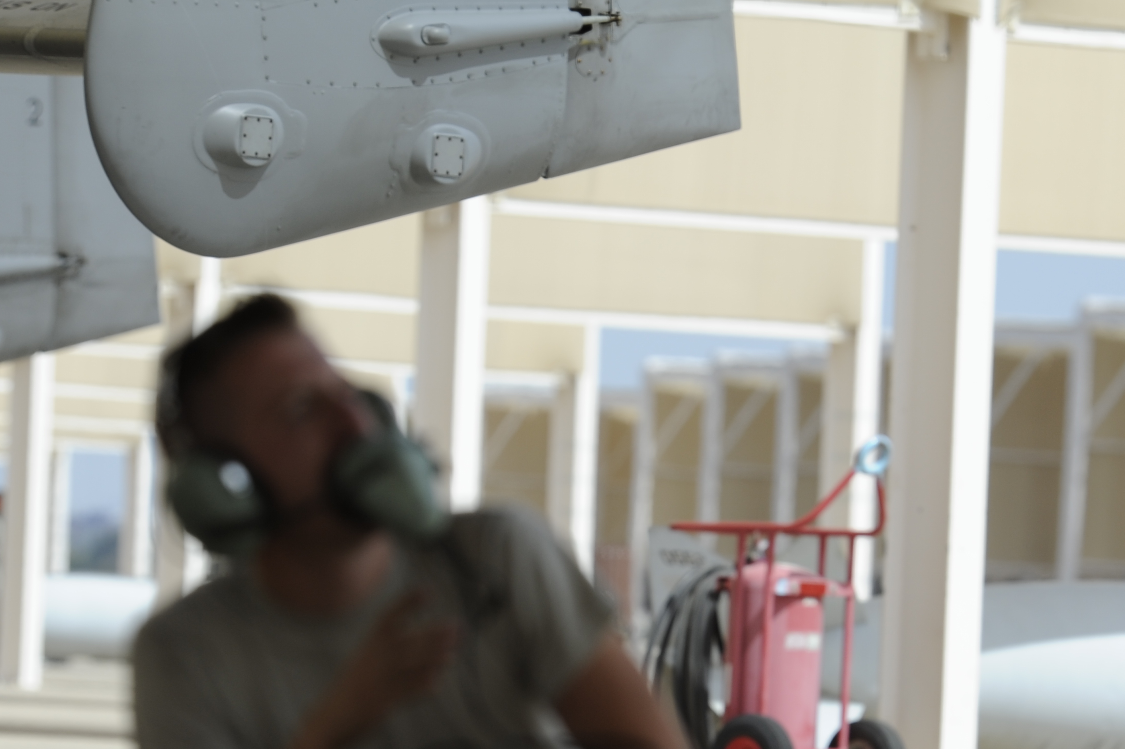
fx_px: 18142
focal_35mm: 581
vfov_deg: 2.4
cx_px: 788
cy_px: 687
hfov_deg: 3.6
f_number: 7.1
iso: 200
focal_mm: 300
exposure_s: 1/640
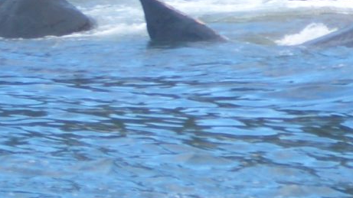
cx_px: 525
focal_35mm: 381
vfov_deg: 3.2
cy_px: -100
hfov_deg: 5.6
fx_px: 3565
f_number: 4.8
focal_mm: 17.4
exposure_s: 1/125
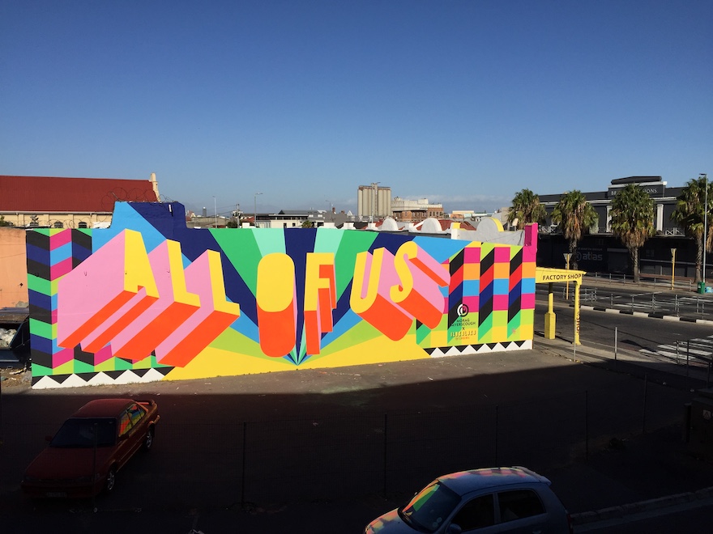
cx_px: 356
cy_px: 267
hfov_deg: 61.7
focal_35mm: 29
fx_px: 597
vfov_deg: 48.2
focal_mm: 4.15
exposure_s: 1/3968
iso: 32
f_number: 2.2
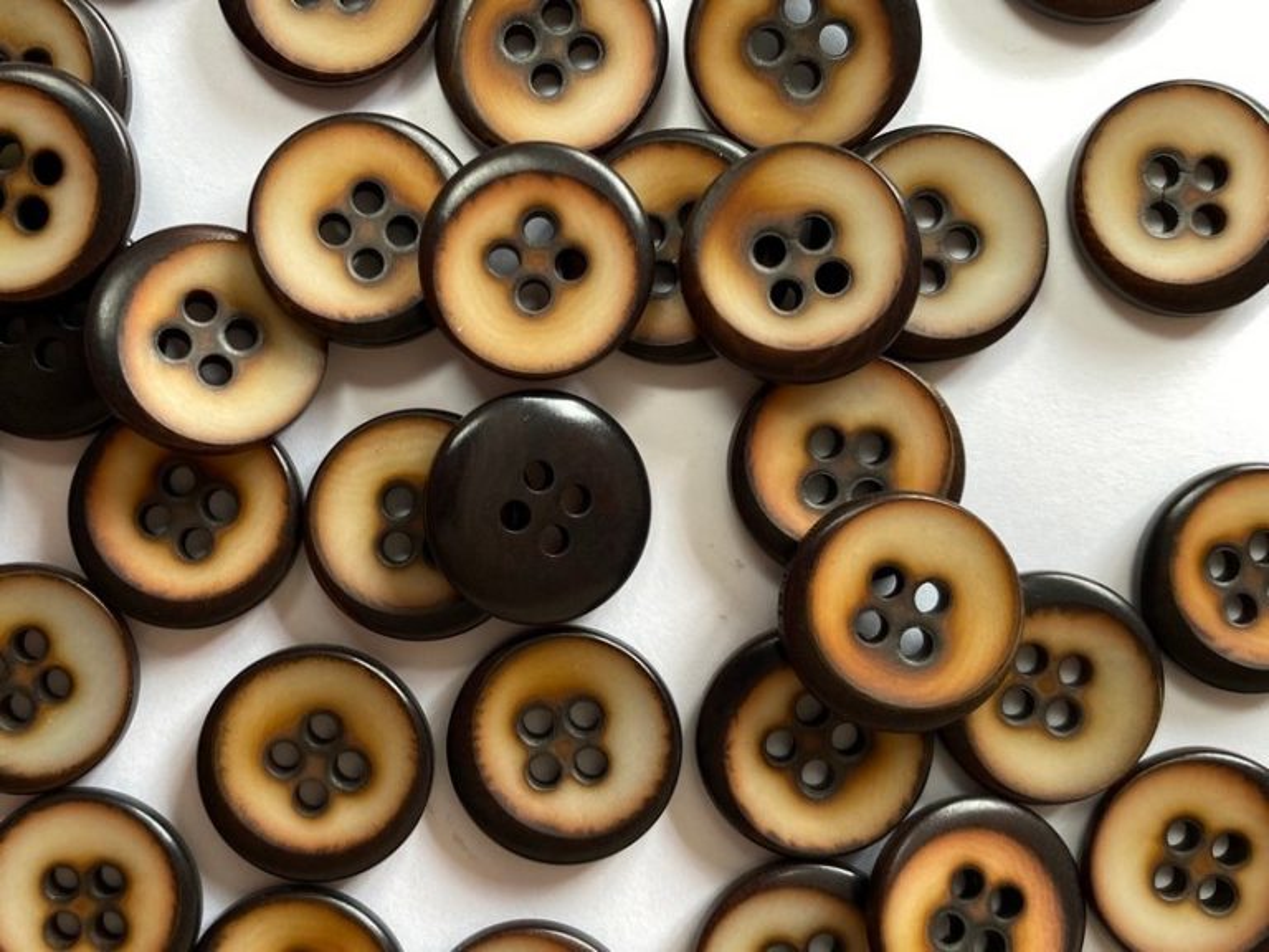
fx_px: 953
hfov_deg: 67.3
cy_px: 476
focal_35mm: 26
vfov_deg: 53.1
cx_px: 634
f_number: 1.8
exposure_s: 1/121
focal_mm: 4.25
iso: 100
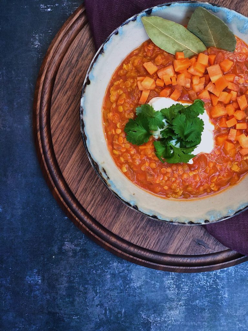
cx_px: 124
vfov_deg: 36.8
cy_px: 166
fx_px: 497
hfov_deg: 28.0
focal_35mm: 52
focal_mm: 6
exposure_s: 1/60
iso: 50
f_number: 2.4
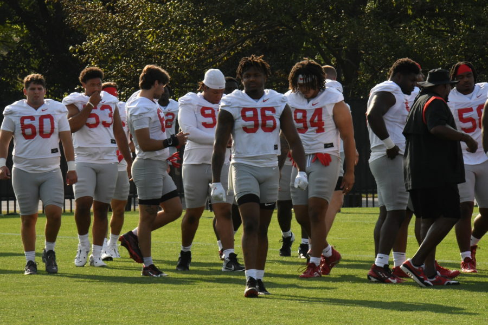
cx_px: 244
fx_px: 4473
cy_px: 162
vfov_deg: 4.2
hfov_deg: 6.2
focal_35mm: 330
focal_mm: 220
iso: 2500
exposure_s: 1/500
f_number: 22
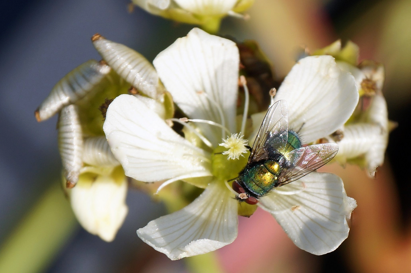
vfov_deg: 6.8
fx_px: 2310
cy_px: 136
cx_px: 206
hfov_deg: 10.2
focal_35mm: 202
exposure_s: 1/320
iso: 100
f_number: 6.3
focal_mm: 135
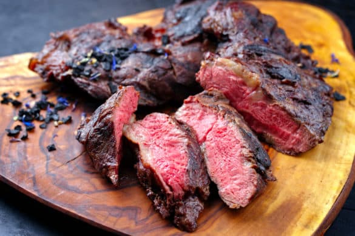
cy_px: 118
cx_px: 178
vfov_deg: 27.0
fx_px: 493
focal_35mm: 50
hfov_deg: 39.6
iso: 100
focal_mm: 50
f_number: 8
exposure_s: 1/200
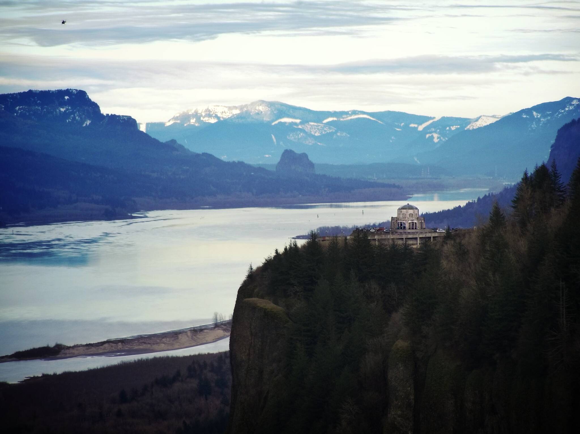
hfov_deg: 10.7
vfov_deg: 8.0
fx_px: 3097
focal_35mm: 185
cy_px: 217
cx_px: 290
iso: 100
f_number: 6
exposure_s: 1/160
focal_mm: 33.3
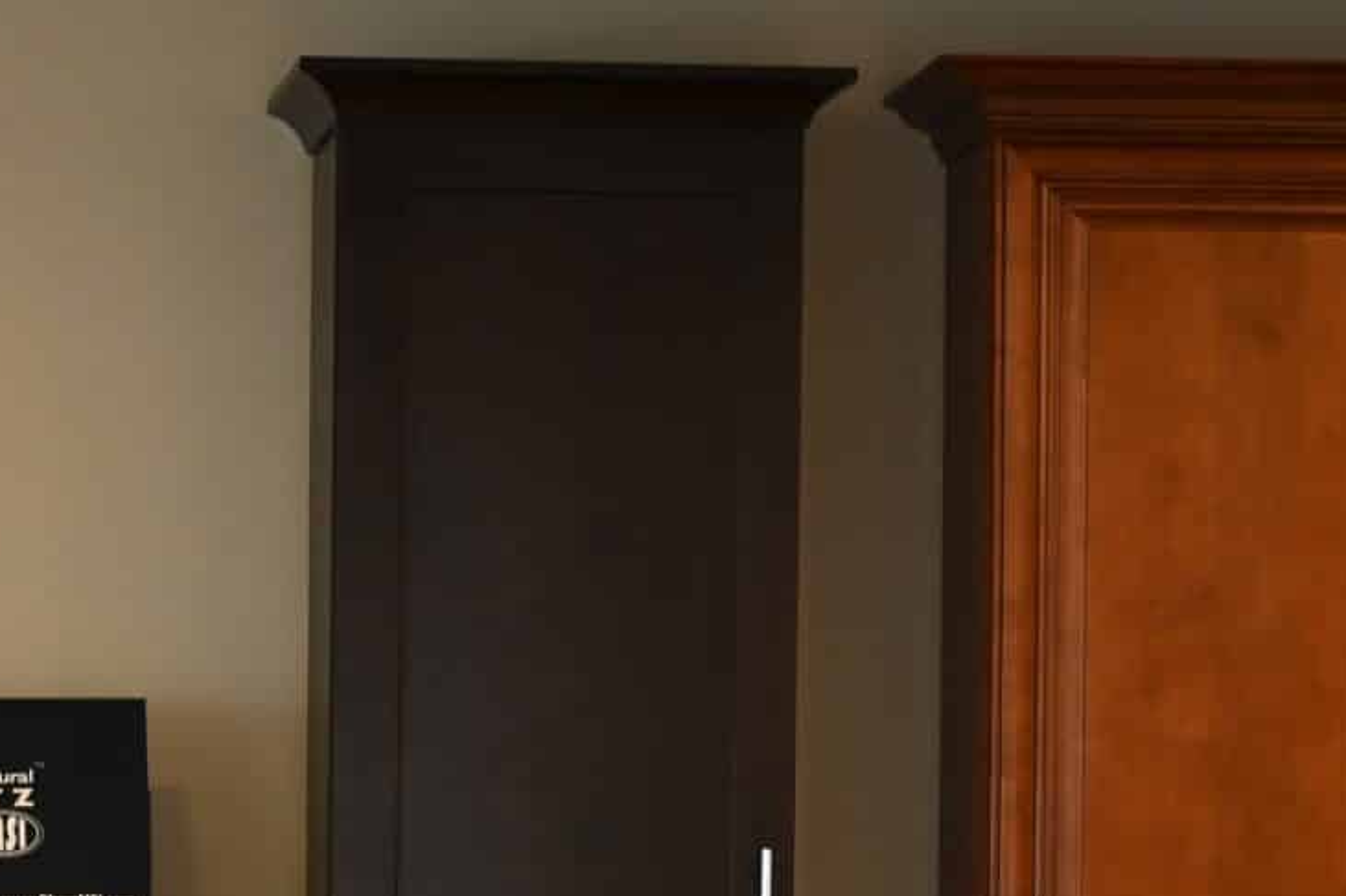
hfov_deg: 11.2
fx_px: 6803
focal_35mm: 182
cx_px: -29
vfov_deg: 7.5
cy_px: 1153
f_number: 5.6
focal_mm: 52
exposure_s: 1/100
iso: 800
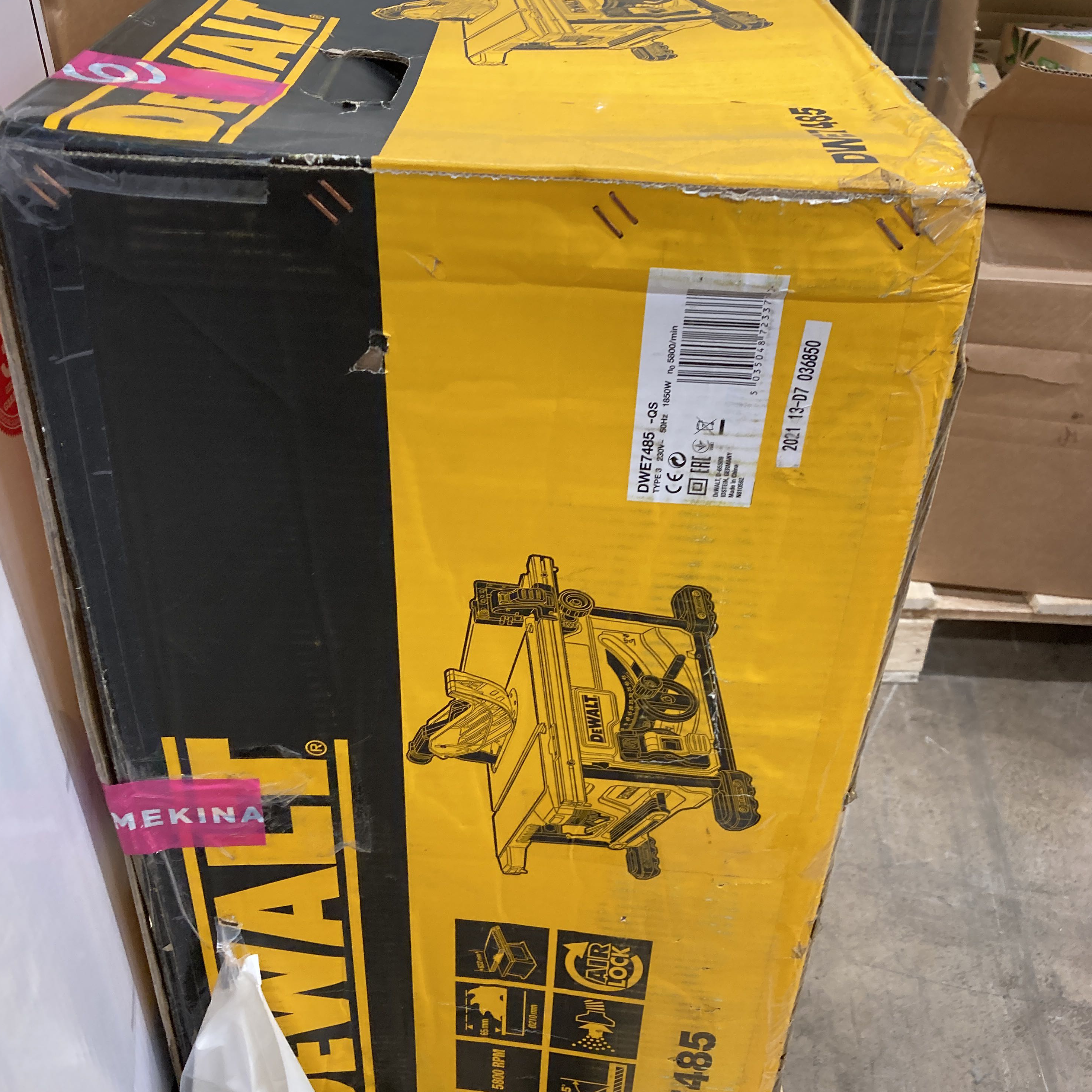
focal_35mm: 34
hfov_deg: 48.4
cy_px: 579
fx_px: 1213
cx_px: 541
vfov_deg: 48.4
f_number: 1.8
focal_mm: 3.99
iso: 125
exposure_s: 1/60
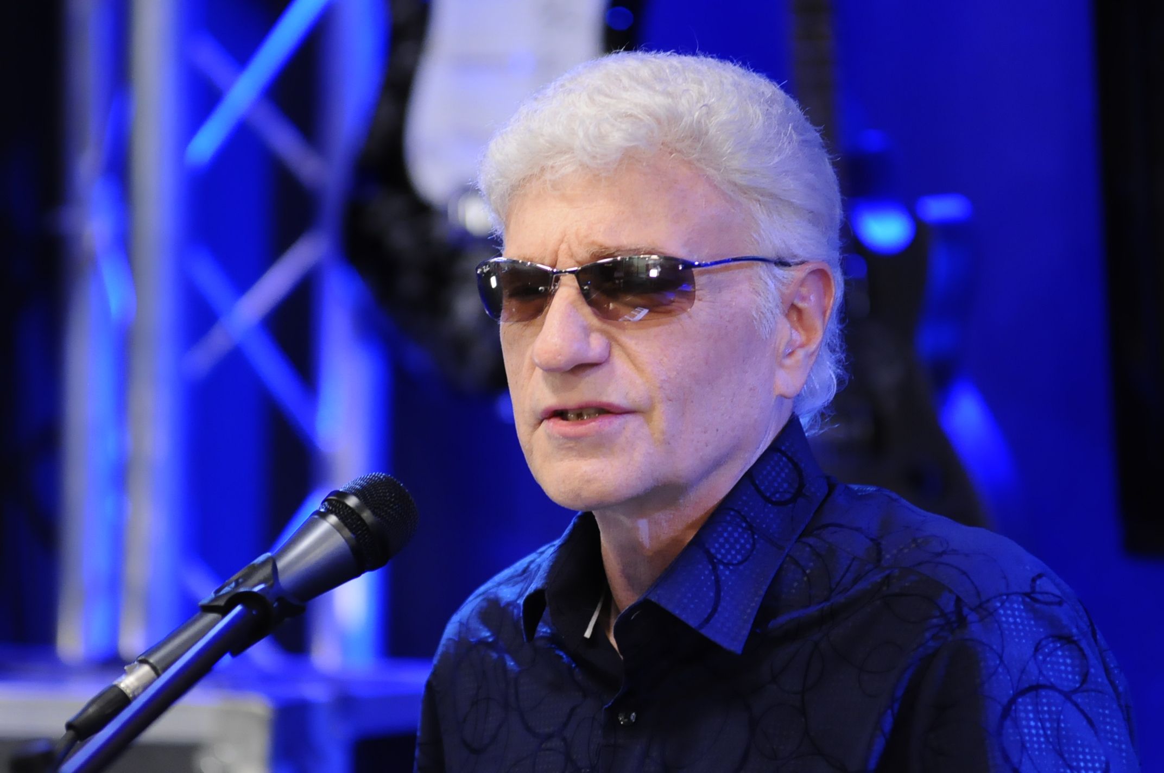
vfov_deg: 4.6
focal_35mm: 300
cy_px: 386
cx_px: 582
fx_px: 9688
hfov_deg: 6.9
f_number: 4
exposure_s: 1/125
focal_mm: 200
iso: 1600
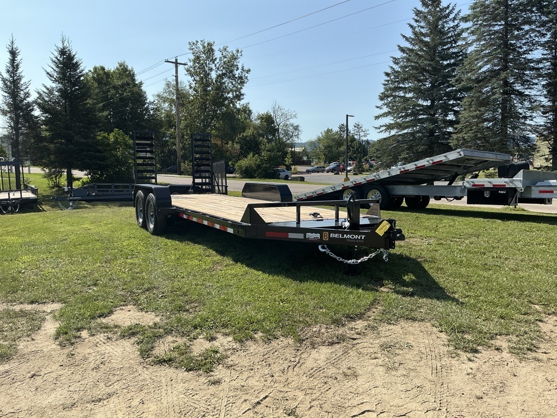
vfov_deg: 49.7
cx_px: 278
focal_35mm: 28
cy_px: 209
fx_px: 451
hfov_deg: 63.4
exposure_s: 1/1675
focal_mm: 3
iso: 25
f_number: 1.8
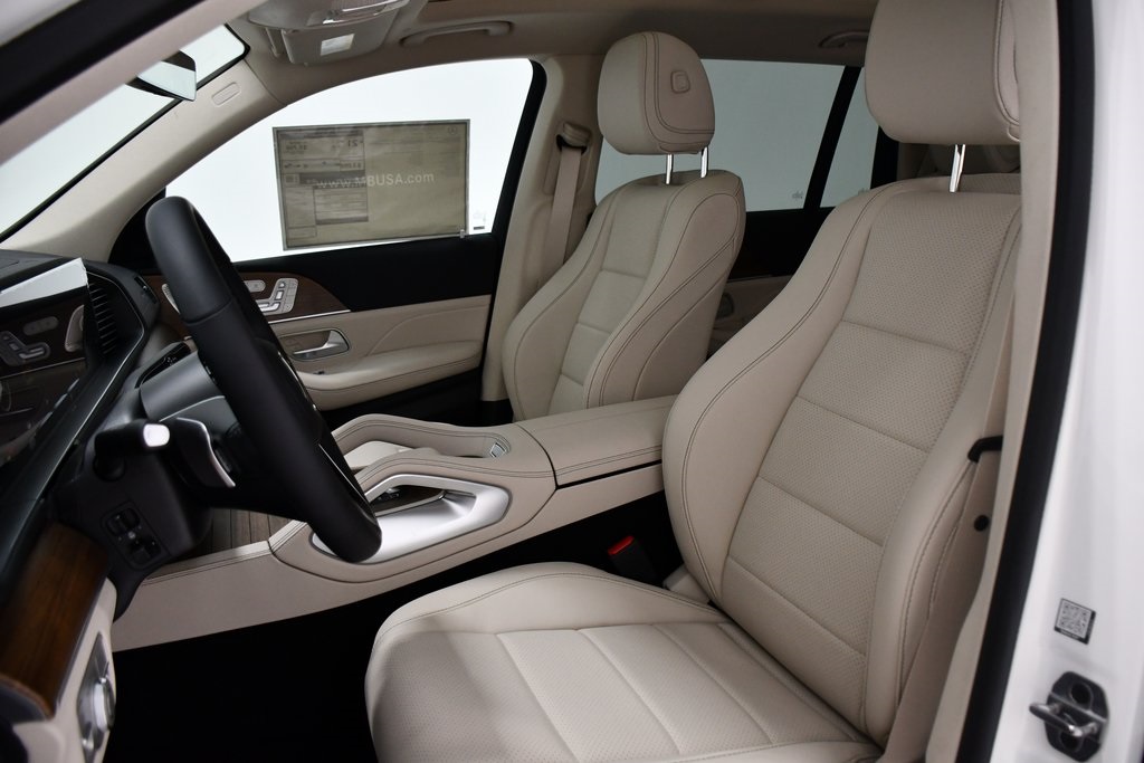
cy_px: 382
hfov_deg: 67.4
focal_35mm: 27
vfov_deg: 47.9
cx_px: 572
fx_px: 858
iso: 1250
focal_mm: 18
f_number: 3.5
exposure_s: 1/125
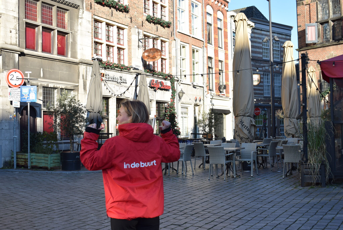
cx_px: 172
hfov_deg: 41.1
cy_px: 115
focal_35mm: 48
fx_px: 458
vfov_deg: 28.1
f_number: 8
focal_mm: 32
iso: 200
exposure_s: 1/250
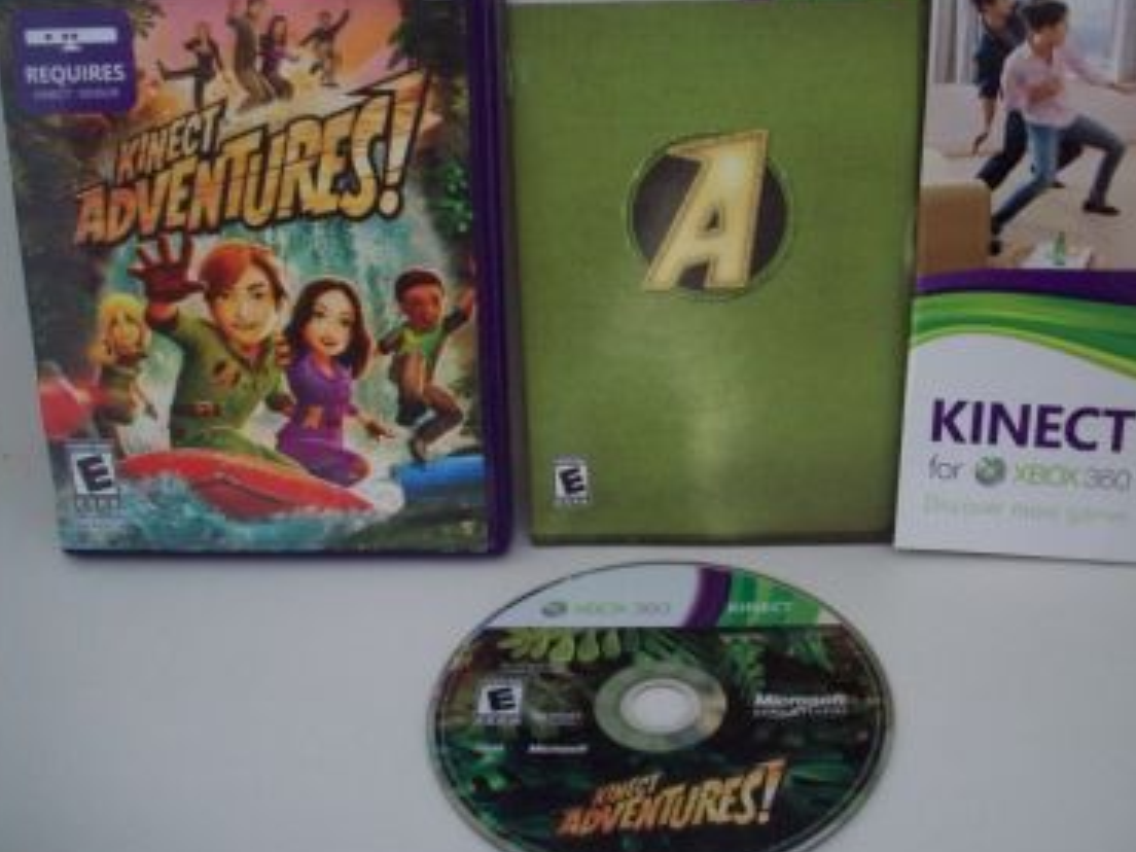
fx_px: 1477
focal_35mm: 45
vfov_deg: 32.2
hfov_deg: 41.9
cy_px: 380
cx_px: 670
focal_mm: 6.2
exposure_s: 1/8
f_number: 2.8
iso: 200
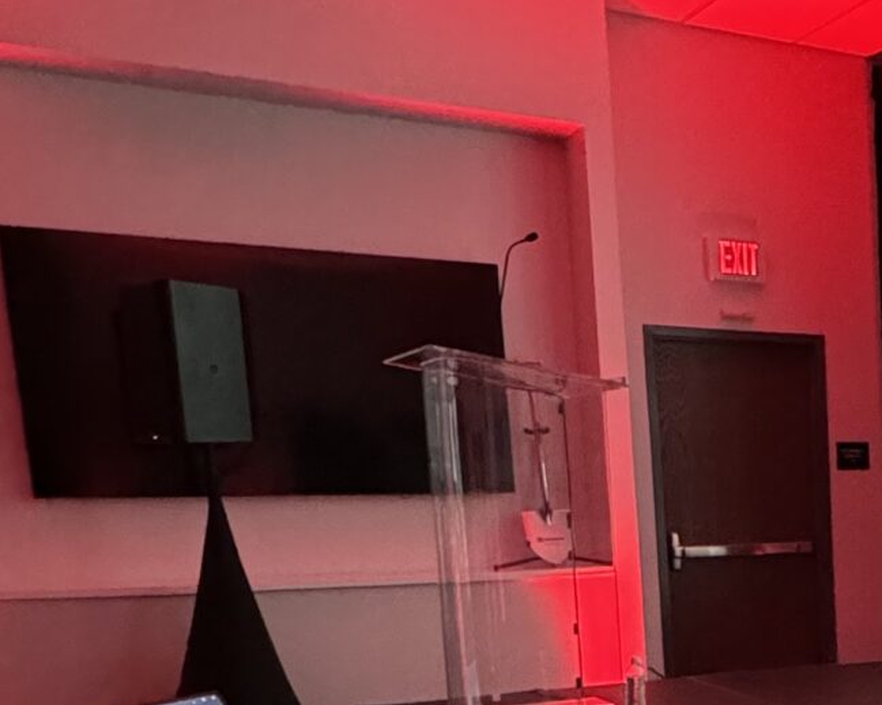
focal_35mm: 54
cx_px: 1089
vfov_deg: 26.3
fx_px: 1409
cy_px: 738
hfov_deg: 29.3
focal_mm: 2.22
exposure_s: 1/60
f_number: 2.2
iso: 1000
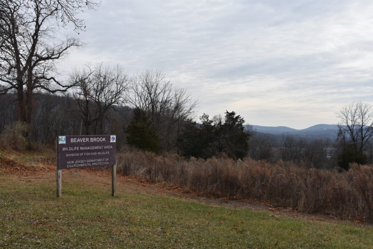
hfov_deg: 47.9
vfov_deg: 33.0
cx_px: 186
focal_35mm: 40
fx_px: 420
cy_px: 124
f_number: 8
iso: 250
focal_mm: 27
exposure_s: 1/500
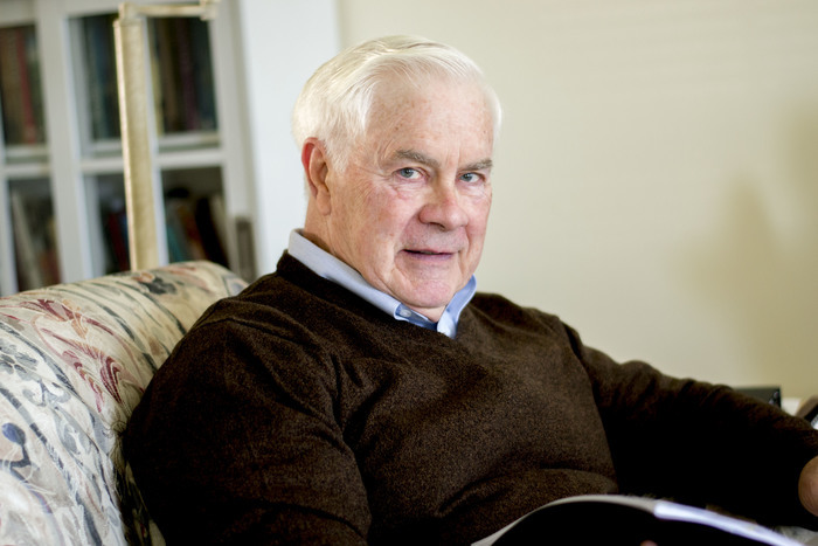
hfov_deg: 27.0
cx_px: 409
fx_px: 1704
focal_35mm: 75
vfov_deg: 18.2
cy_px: 273
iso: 640
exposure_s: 1/60
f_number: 1.8
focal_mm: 50
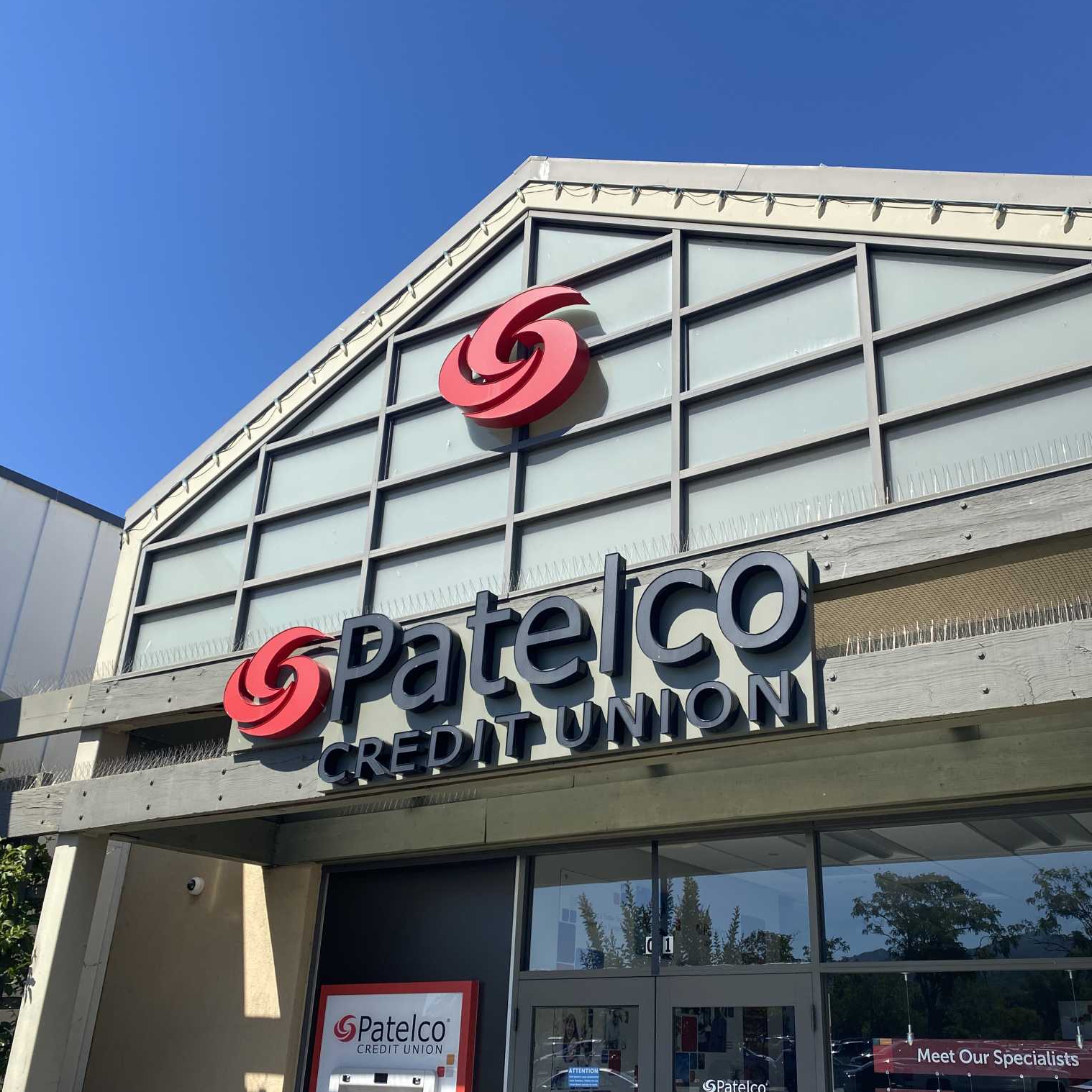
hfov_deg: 52.3
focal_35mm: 31
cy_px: 550
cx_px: 643
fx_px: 1106
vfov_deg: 52.5
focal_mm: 4.25
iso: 32
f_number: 1.8
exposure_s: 1/2625
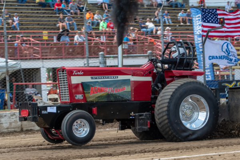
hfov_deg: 19.5
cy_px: 80
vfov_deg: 13.0
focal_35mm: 105
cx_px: 120
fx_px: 700
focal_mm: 70
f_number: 9
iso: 200
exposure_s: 1/250
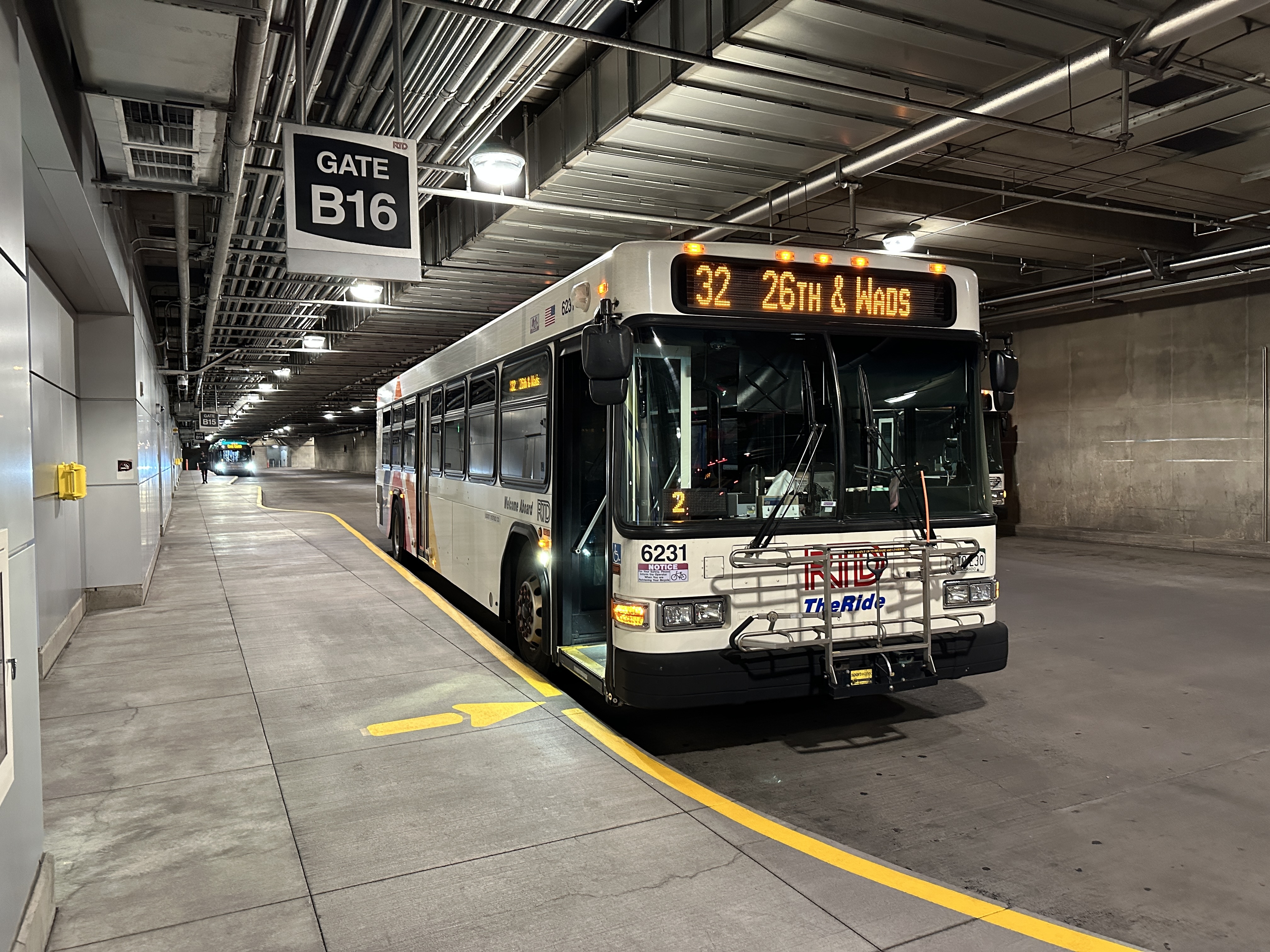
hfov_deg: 71.6
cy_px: 476
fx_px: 881
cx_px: 635
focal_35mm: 24
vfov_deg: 56.8
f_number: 1.78
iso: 640
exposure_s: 1/50
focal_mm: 6.86
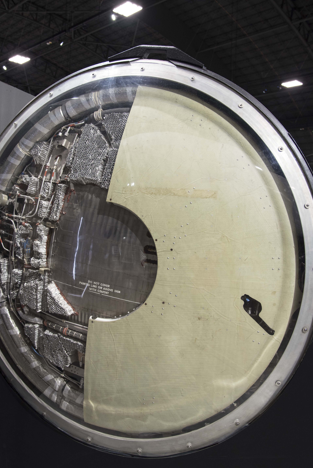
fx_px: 456
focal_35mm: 35
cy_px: 230
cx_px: 140
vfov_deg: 54.4
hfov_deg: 37.8
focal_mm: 27
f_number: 5
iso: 640
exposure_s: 1/50
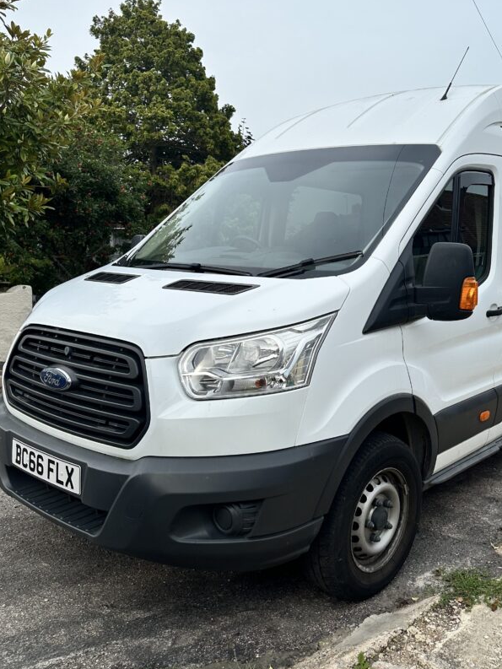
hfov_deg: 45.0
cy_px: 280
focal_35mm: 31
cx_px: 321
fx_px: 599
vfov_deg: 58.0
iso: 80
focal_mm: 6.86
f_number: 1.78
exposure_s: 1/2732
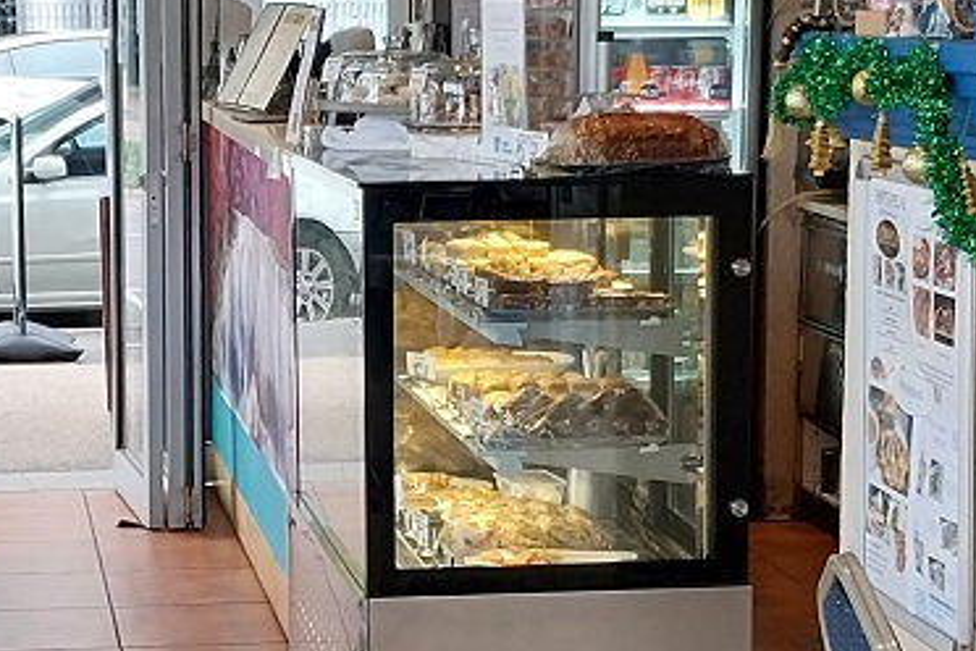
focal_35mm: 109
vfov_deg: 12.5
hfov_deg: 18.7
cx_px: 296
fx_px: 2955
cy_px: 469
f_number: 1.8
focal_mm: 4
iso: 50
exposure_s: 1/50
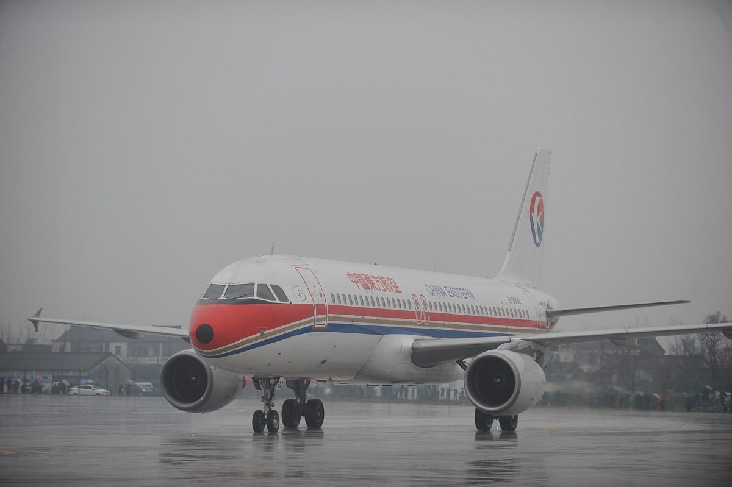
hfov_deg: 14.7
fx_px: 2845
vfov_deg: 9.8
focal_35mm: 140
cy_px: 244
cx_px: 366
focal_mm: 140
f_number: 2.8
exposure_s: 1/1000
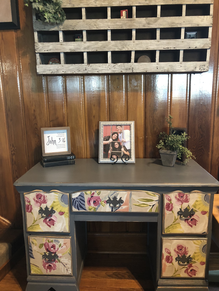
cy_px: 146
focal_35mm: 28
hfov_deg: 49.7
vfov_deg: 63.4
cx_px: 110
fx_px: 236
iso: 100
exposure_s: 1/11
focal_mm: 3.99
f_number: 1.8
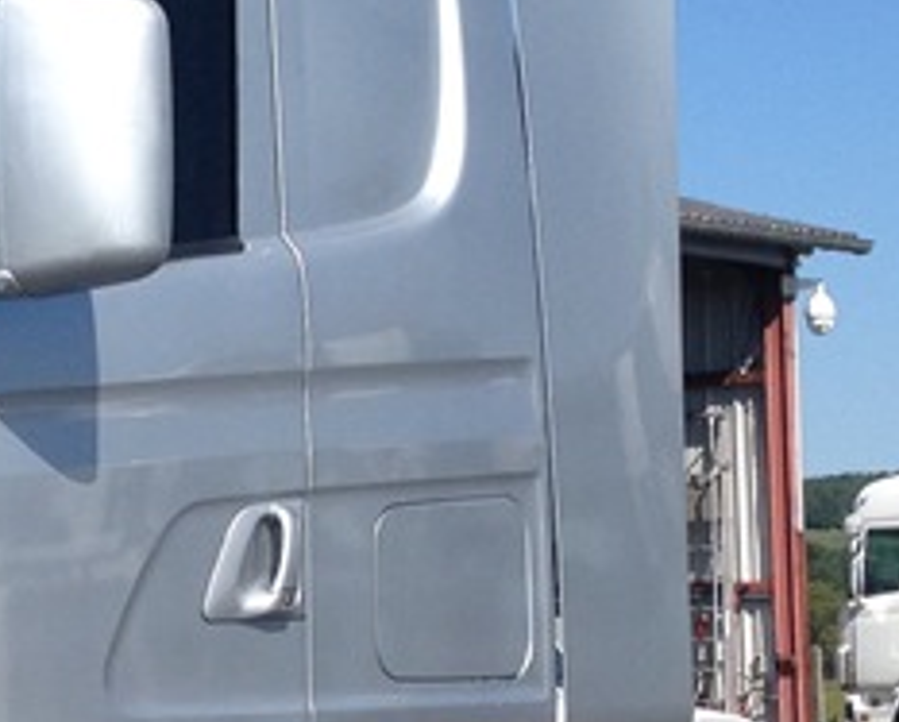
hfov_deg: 12.6
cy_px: 394
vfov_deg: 10.3
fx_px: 3996
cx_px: -54
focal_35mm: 150
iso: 50
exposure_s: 1/1727
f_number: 2.4
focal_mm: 4.28
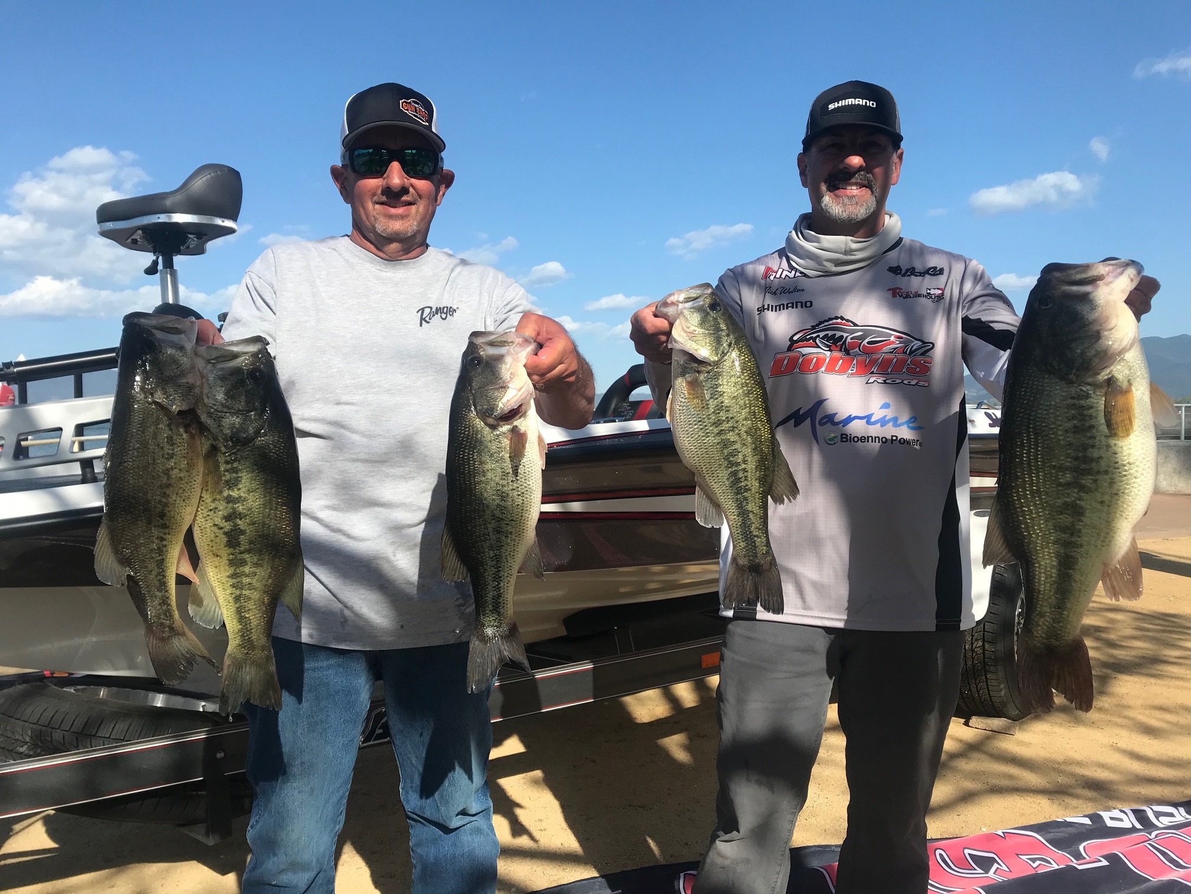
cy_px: 447
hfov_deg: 63.4
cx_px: 596
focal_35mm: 28
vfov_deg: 49.7
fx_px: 963
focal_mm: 3.99
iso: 20
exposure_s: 1/2398
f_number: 1.8
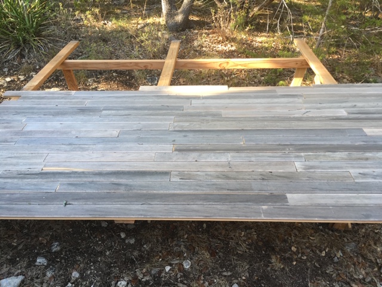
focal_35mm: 29
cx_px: 191
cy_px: 144
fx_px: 320
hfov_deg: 61.7
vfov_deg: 48.2
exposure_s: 1/120
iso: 40
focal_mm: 4.15
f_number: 2.2
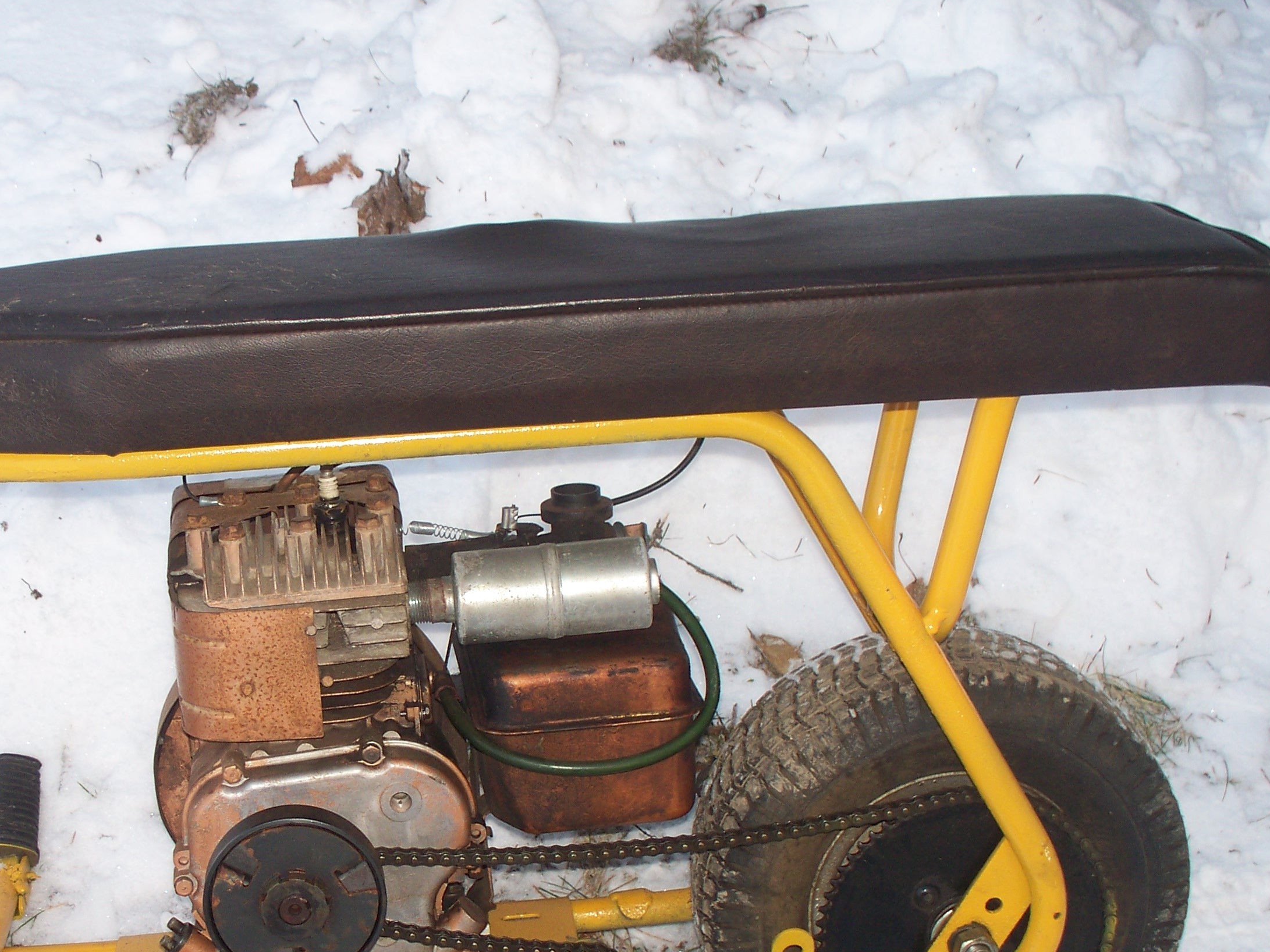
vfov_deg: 22.2
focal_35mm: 66
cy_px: 552
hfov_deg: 28.9
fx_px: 2421
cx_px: 307
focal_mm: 7.54
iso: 80
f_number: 2.8
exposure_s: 1/60
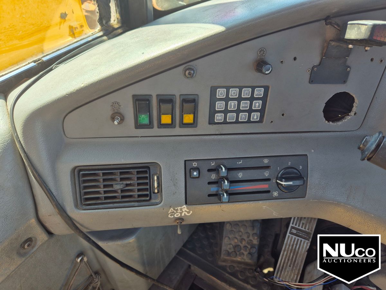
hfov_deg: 73.9
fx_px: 256
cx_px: 193
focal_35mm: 23
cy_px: 145
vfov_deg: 58.9
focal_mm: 5.4
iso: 25
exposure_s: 1/181
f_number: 1.8
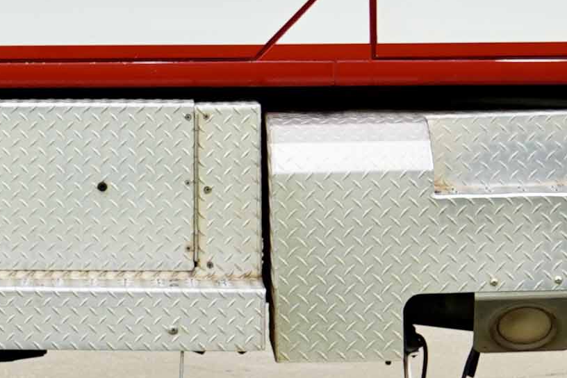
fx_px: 4688
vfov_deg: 4.6
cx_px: -183
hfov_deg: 6.9
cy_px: -126
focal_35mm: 298
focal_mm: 27
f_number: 6.3
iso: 100
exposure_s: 1/100
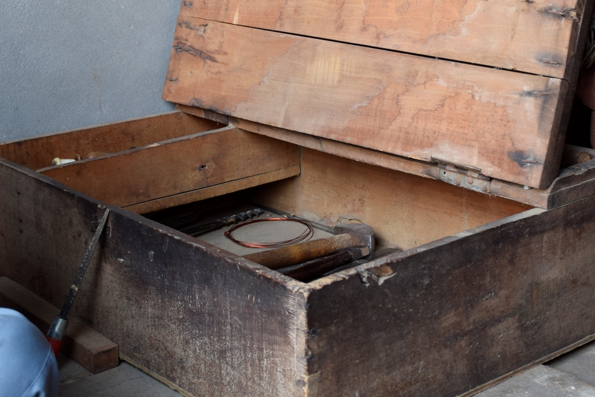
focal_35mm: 64
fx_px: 1054
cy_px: 169
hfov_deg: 31.5
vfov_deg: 21.3
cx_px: 308
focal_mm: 27
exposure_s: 1/80
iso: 400
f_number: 4.5
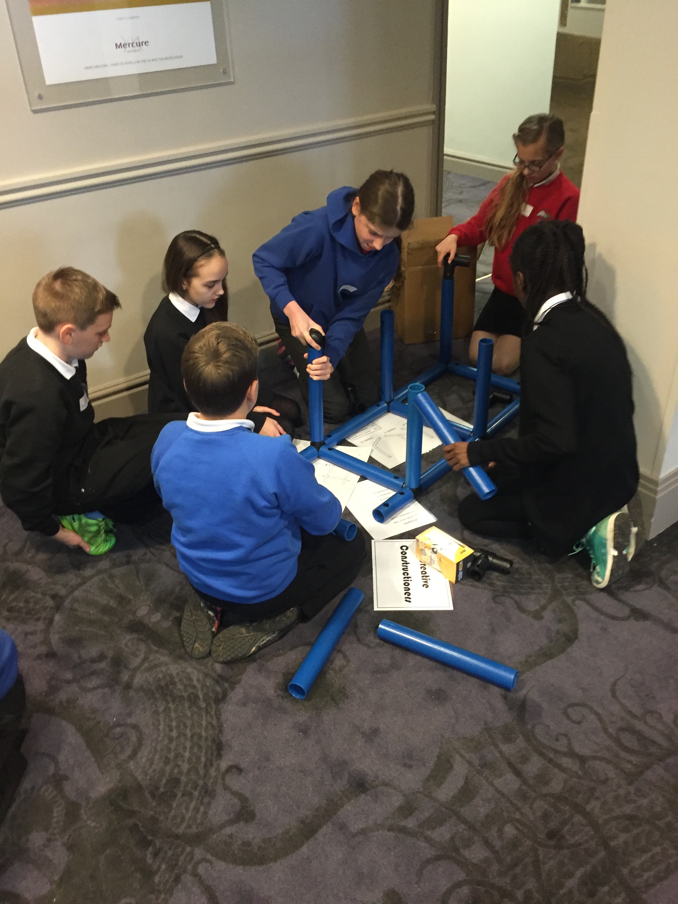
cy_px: 452
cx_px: 339
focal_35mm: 29
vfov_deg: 61.7
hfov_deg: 48.2
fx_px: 757
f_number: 2.2
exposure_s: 1/17
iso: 250
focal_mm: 4.15
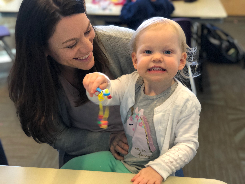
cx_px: 122
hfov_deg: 33.8
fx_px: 403
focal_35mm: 57
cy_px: 92
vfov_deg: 25.7
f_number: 2.8
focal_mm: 6.6
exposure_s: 1/30
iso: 160
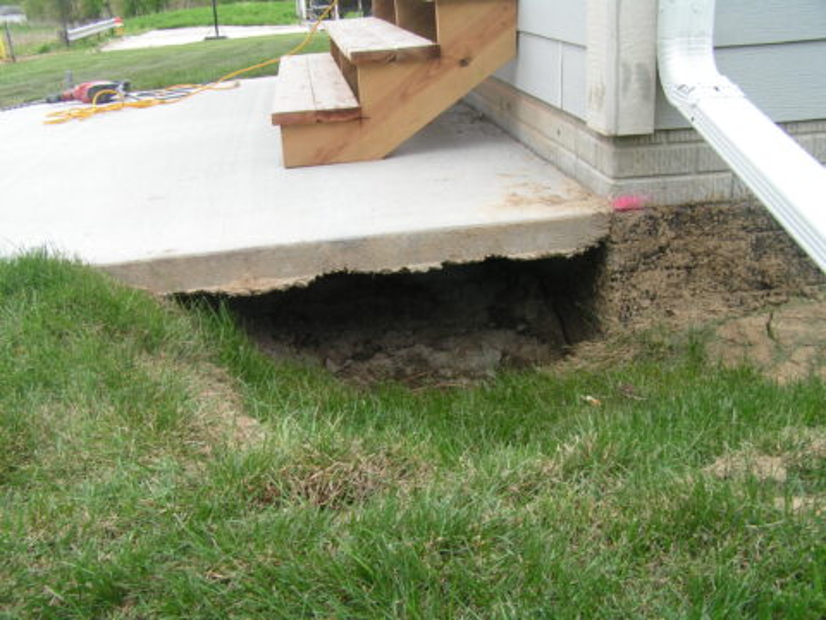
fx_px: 907
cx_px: 413
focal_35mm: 38
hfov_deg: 49.0
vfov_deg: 37.7
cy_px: 310
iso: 50
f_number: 4
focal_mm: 6.3
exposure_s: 1/50
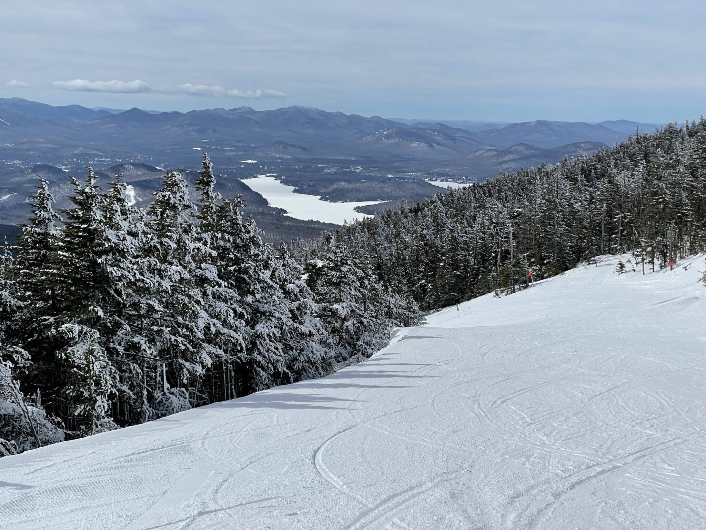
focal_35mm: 52
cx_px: 353
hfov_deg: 36.8
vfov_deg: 28.0
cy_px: 265
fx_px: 1061
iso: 25
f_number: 2
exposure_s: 1/4348
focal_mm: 6
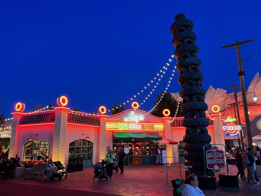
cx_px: 130
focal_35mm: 26
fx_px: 196
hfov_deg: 67.3
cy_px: 98
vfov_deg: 53.1
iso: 400
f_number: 1.5
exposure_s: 1/40
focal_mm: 5.7
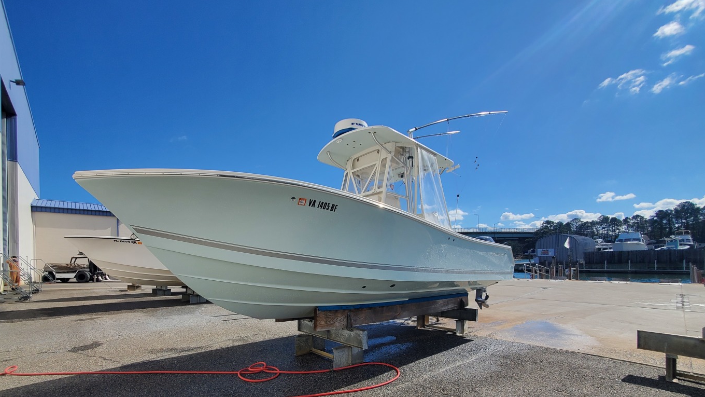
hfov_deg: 102.9
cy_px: 254
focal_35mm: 15
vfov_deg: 69.1
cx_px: 334
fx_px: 280
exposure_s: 1/1501
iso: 50
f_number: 2.2
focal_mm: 1.8
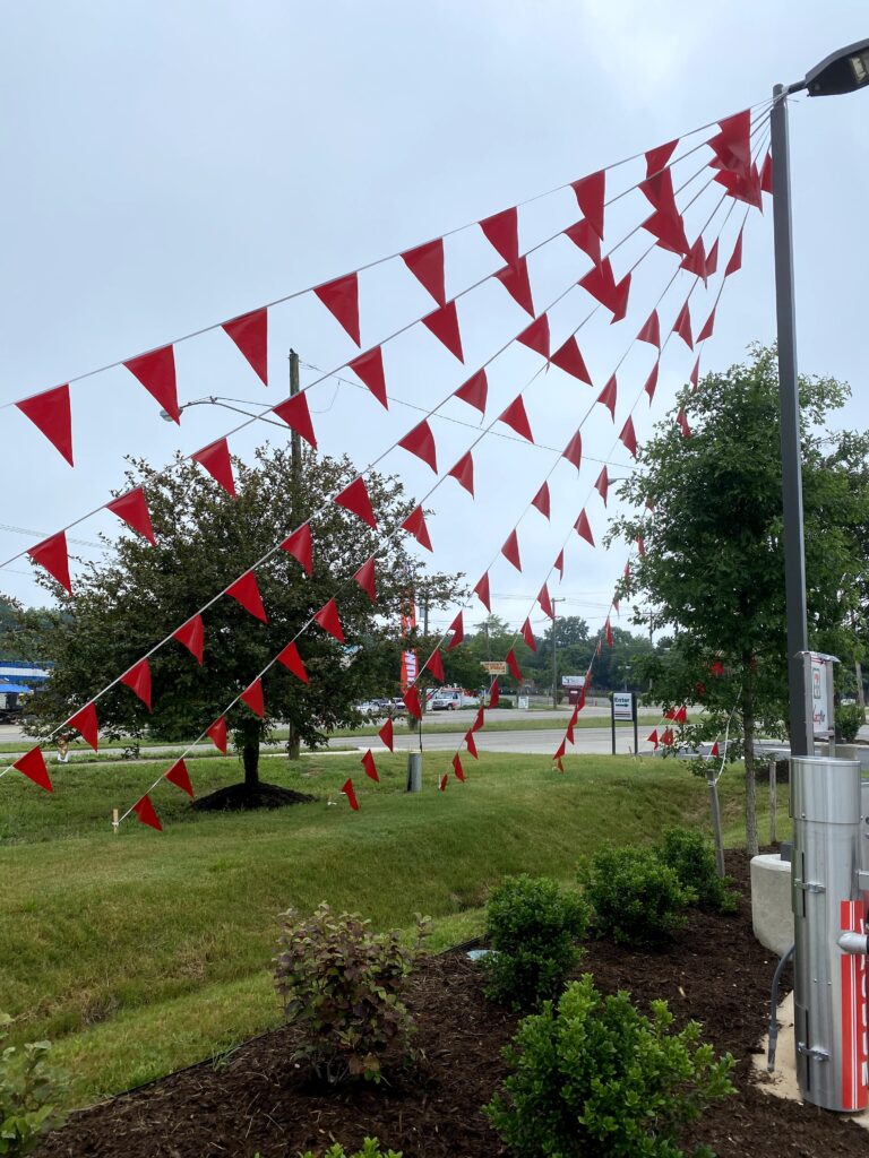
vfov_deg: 67.3
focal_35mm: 26
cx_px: 434
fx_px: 870
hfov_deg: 53.1
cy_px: 579
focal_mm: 4.25
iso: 32
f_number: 1.8
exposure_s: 1/1220
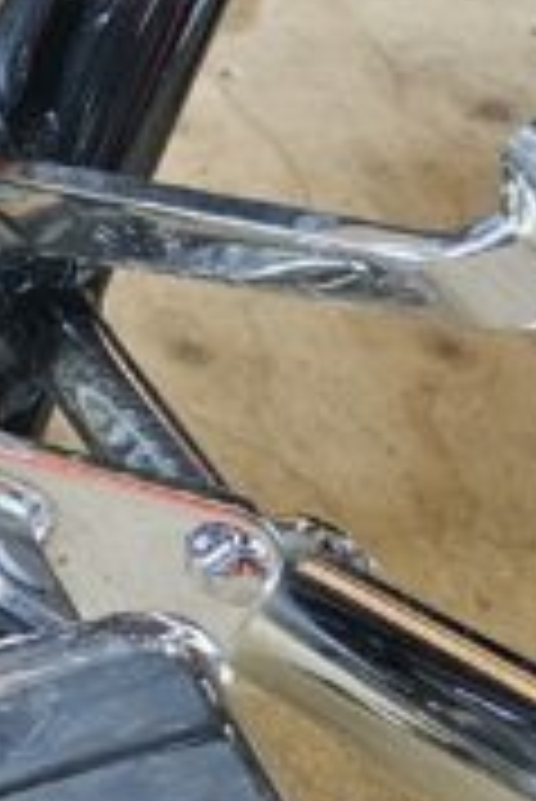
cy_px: -281
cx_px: -1081
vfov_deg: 15.9
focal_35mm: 121
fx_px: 2697
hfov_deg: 9.1
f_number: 1.7
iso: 640
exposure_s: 1/120
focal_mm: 6.3
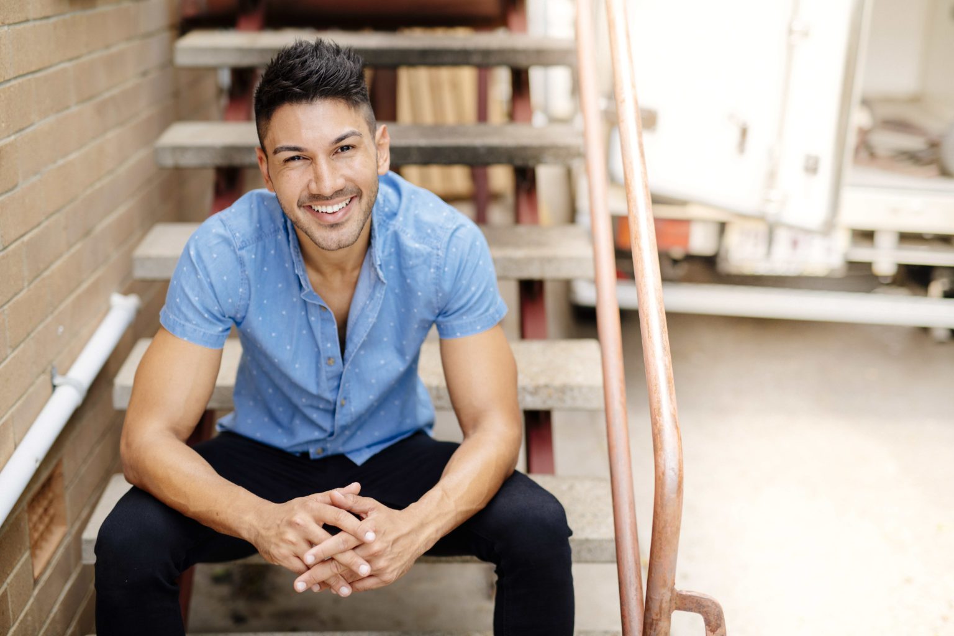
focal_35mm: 50
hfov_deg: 39.6
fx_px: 1325
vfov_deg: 27.0
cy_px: 318
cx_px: 477
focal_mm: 50
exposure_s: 1/400
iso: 64
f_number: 2
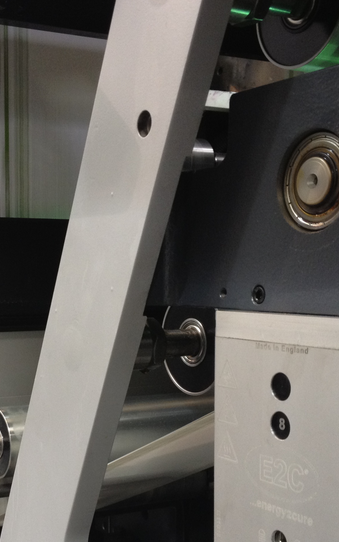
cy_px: 336
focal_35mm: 64
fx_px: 946
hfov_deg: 20.1
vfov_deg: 31.9
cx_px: 62
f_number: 2.4
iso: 125
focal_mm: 4.28
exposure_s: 1/20
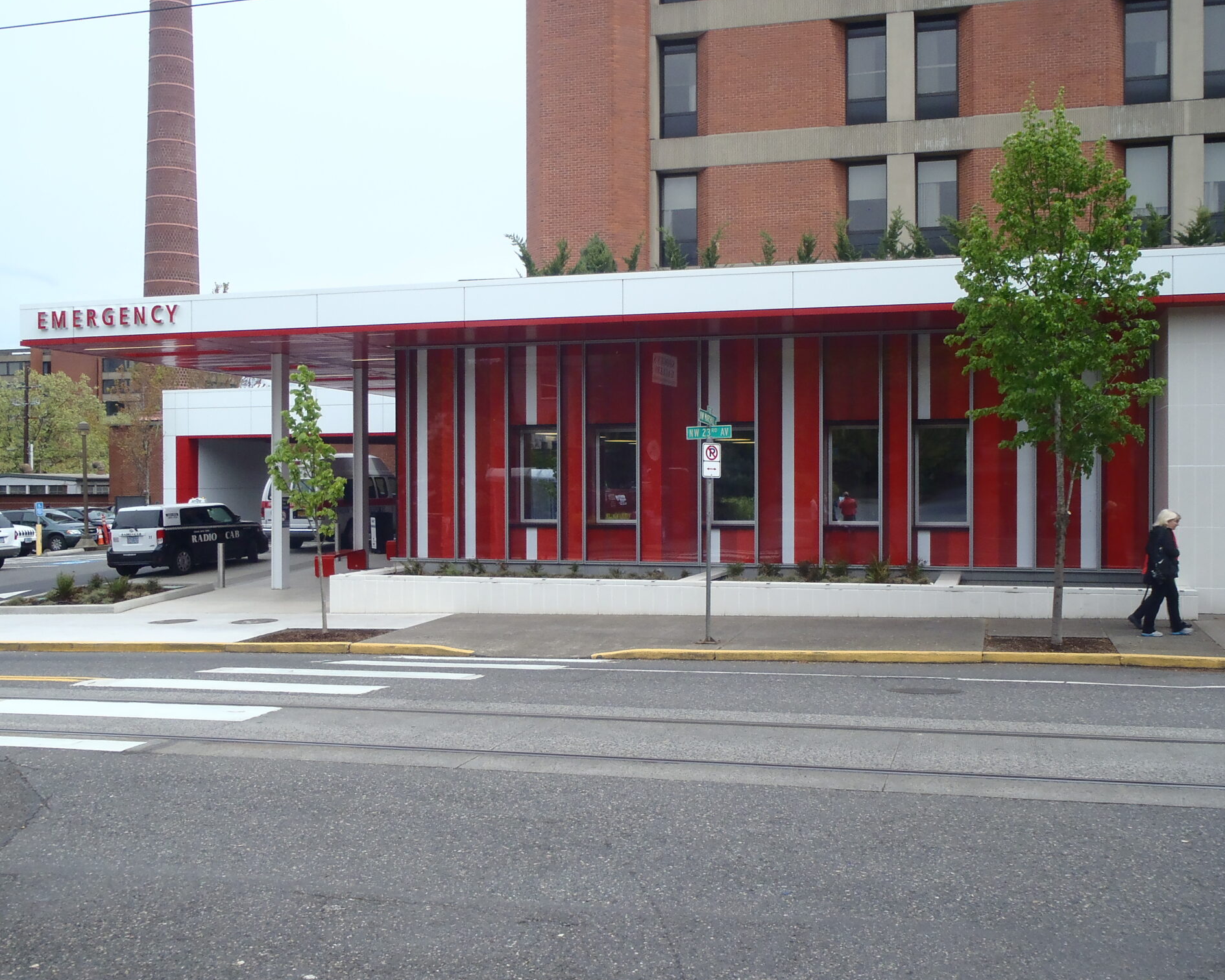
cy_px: 496
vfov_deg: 41.1
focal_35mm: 36
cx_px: 622
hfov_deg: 50.3
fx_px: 1305
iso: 160
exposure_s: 1/60
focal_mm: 6.07
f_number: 13
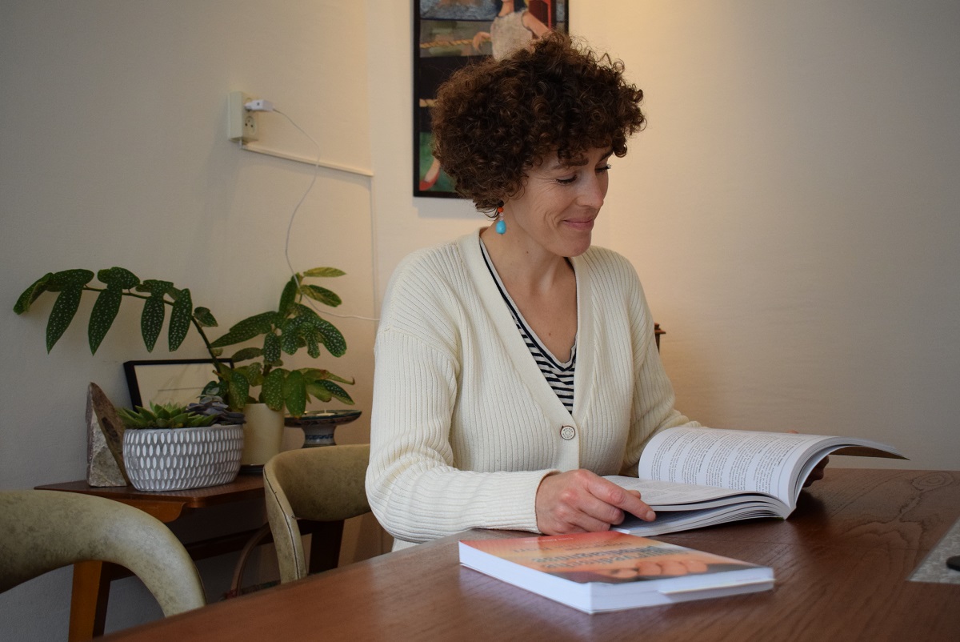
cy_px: 321
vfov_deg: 31.9
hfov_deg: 46.4
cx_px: 480
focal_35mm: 42
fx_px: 1121
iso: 1600
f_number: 4.2
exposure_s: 1/50
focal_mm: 28
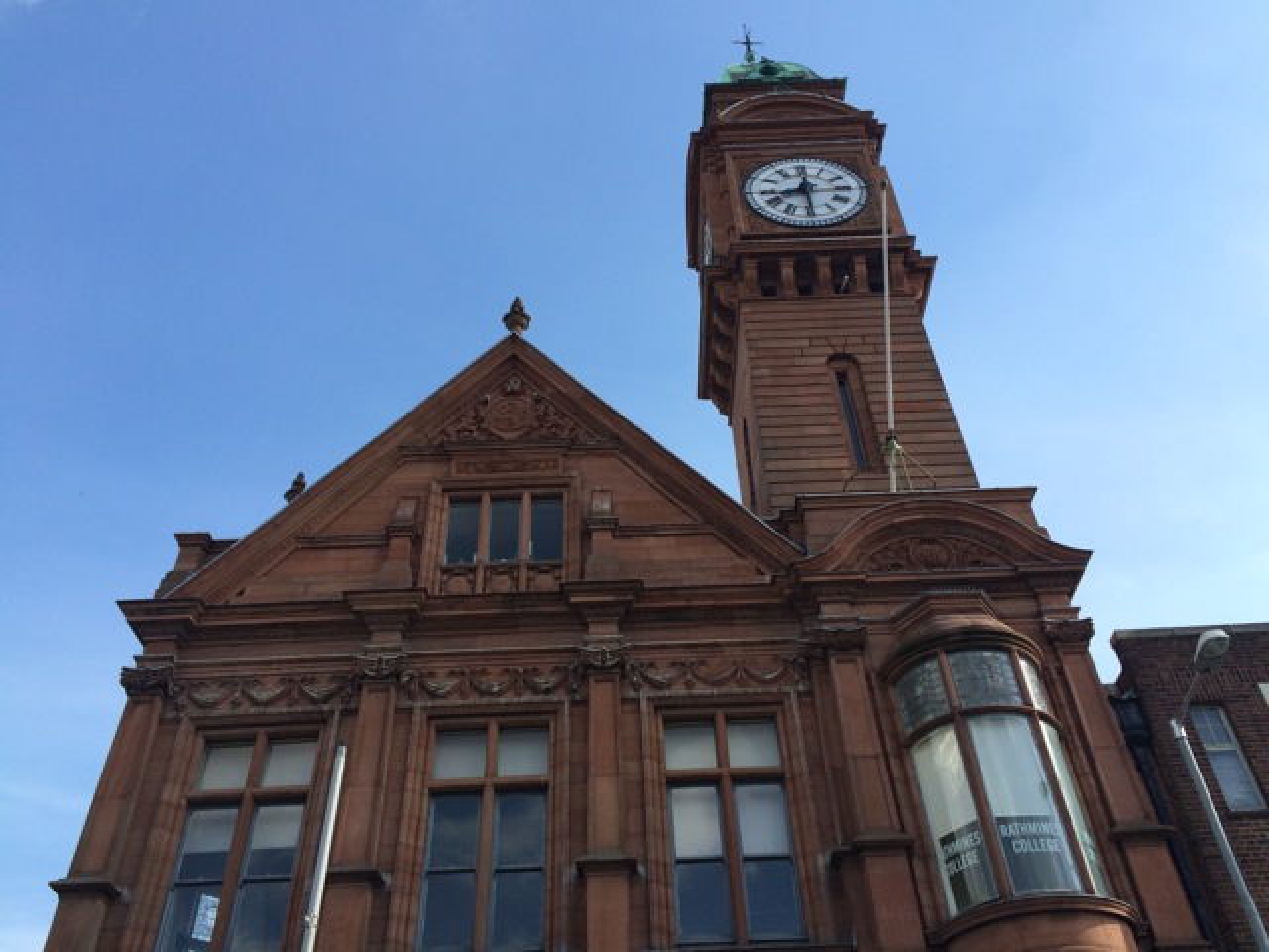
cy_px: 476
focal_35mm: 29
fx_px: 1063
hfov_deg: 61.7
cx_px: 634
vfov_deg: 48.2
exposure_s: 1/1244
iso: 32
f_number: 2.2
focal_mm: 4.15
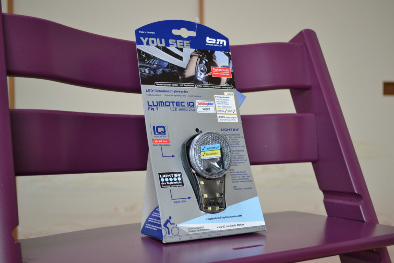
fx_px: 525
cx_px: 197
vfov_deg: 28.1
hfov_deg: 41.1
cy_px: 132
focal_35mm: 48
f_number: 4.8
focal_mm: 32
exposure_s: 1/40
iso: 400
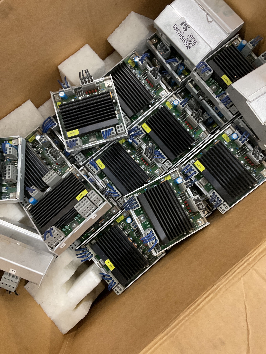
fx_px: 297
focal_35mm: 29
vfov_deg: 61.7
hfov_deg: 48.2
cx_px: 133
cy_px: 177
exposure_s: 1/50
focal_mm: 3
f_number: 1.8
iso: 160
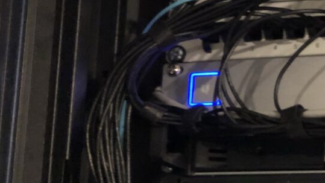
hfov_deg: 21.5
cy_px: 180
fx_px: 750
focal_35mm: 87
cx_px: 452
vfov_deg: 13.7
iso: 160
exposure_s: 1/4
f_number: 1.8
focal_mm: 3.99
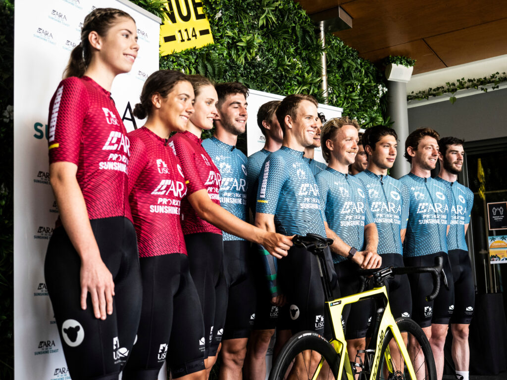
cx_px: 254
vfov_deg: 32.9
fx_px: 644
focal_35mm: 44
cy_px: 190
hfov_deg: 42.9
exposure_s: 1/320
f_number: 2.8
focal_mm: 22
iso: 640
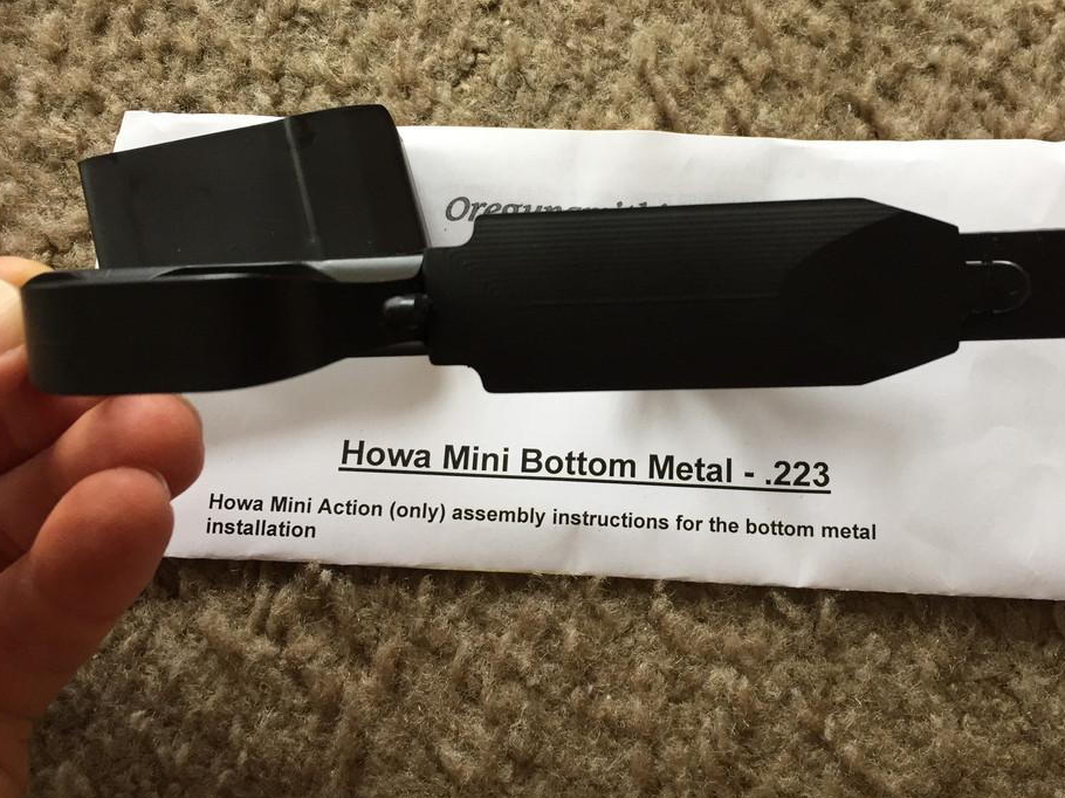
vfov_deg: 41.7
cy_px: 336
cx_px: 608
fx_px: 1046
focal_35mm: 34
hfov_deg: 53.8
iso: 40
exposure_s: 1/30
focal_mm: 4.15
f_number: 2.2
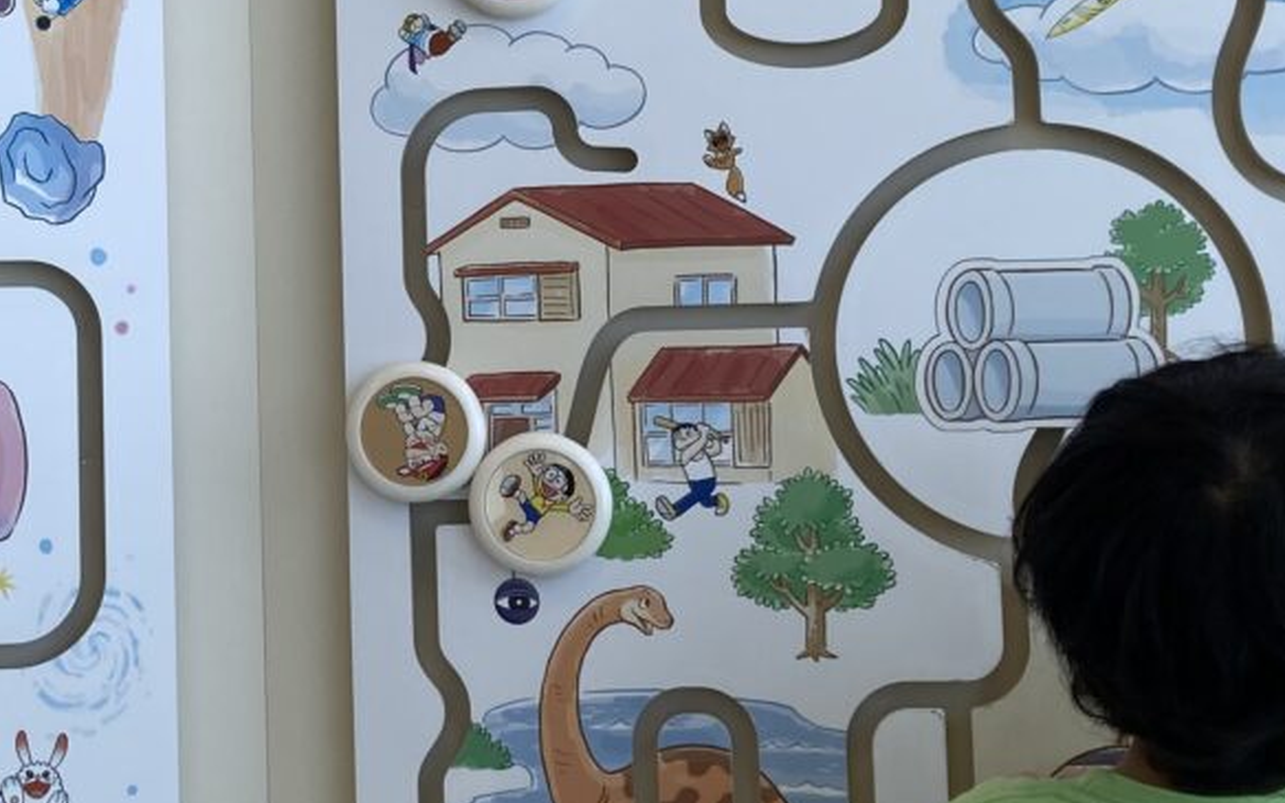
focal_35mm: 78
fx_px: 2732
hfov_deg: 26.1
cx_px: 279
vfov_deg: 16.7
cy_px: 255
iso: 20
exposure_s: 1/291
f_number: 1.8
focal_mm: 3.99
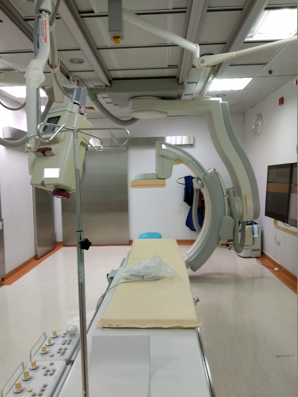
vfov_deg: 67.3
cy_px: 198
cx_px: 149
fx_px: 298
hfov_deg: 53.1
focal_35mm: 26
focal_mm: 3.81
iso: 400
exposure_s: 1/40
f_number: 2.2
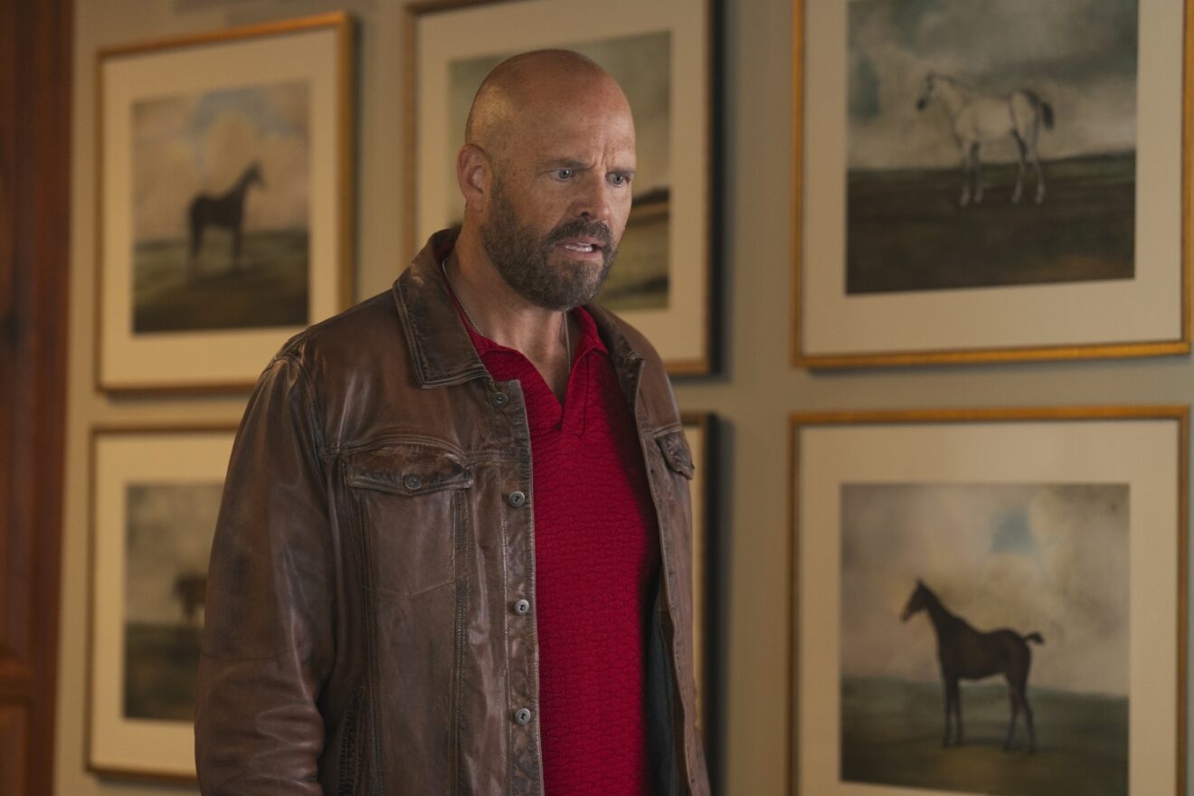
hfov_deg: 19.1
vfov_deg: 12.8
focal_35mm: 107
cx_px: 597
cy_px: 398
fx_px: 3549
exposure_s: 1/125
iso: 1600
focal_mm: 107
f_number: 2.8
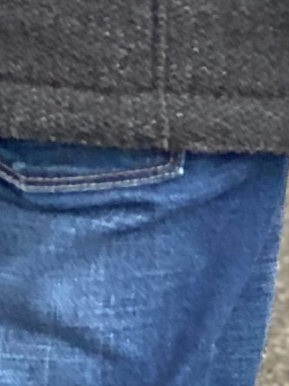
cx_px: 687
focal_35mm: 300
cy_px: 661
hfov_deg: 4.8
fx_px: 3339
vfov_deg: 6.5
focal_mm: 6
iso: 64
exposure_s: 1/122
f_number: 2
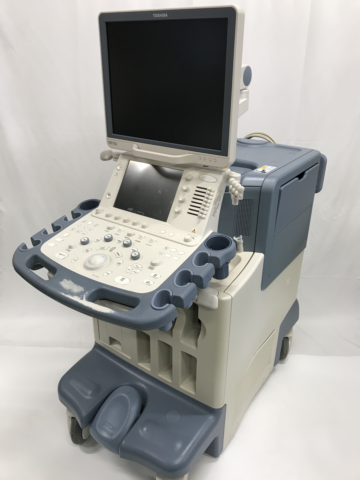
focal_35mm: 28
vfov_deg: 63.4
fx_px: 388
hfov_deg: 49.7
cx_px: 180
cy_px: 240
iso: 20
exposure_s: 1/30
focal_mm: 3.99
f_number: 1.8
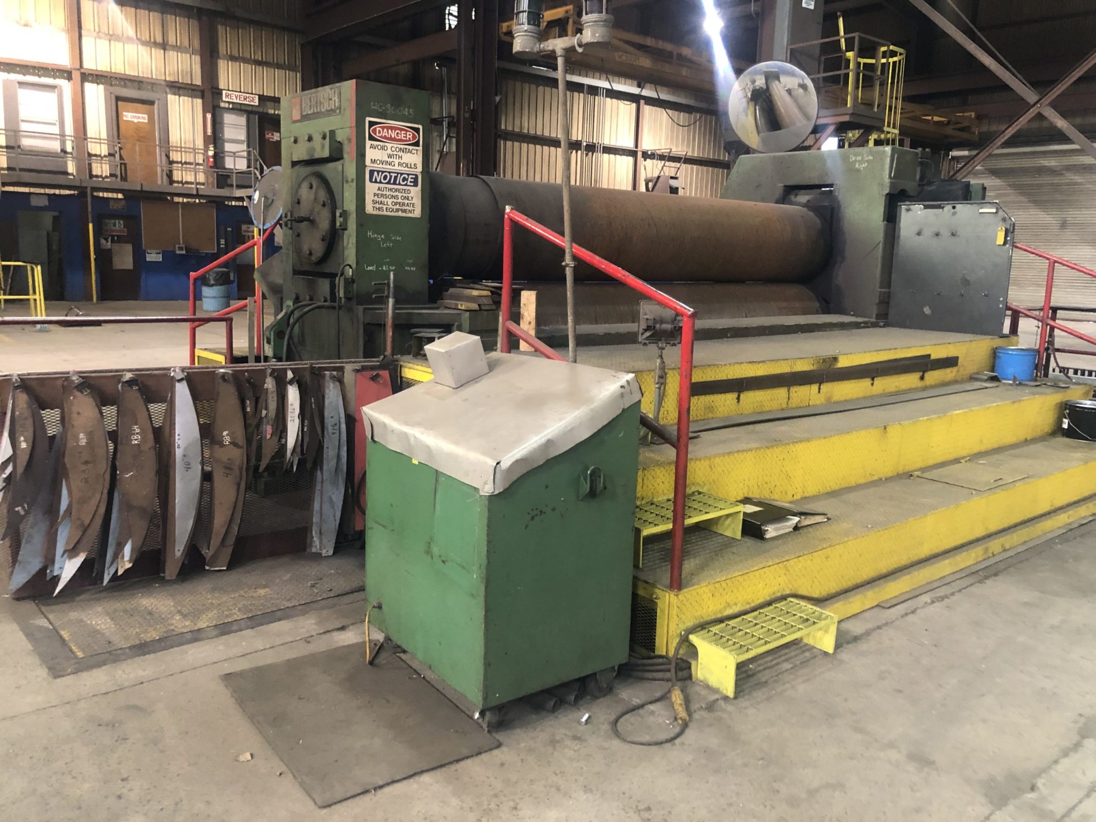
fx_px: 887
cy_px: 411
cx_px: 548
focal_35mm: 28
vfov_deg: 49.7
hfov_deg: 63.4
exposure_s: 1/15
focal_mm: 4
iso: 100
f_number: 1.8
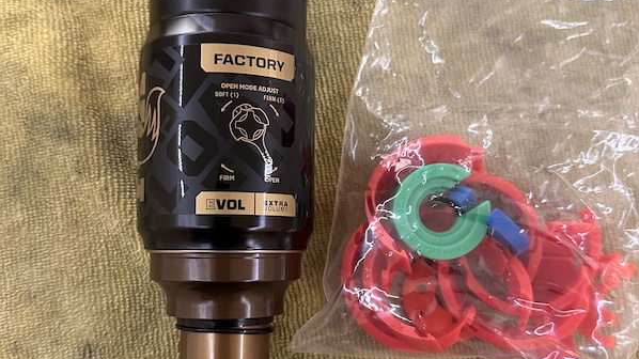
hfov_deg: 56.6
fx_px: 593
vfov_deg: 33.6
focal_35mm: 35
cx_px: 320
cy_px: 216
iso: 640
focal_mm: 6.86
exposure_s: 1/59
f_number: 1.78
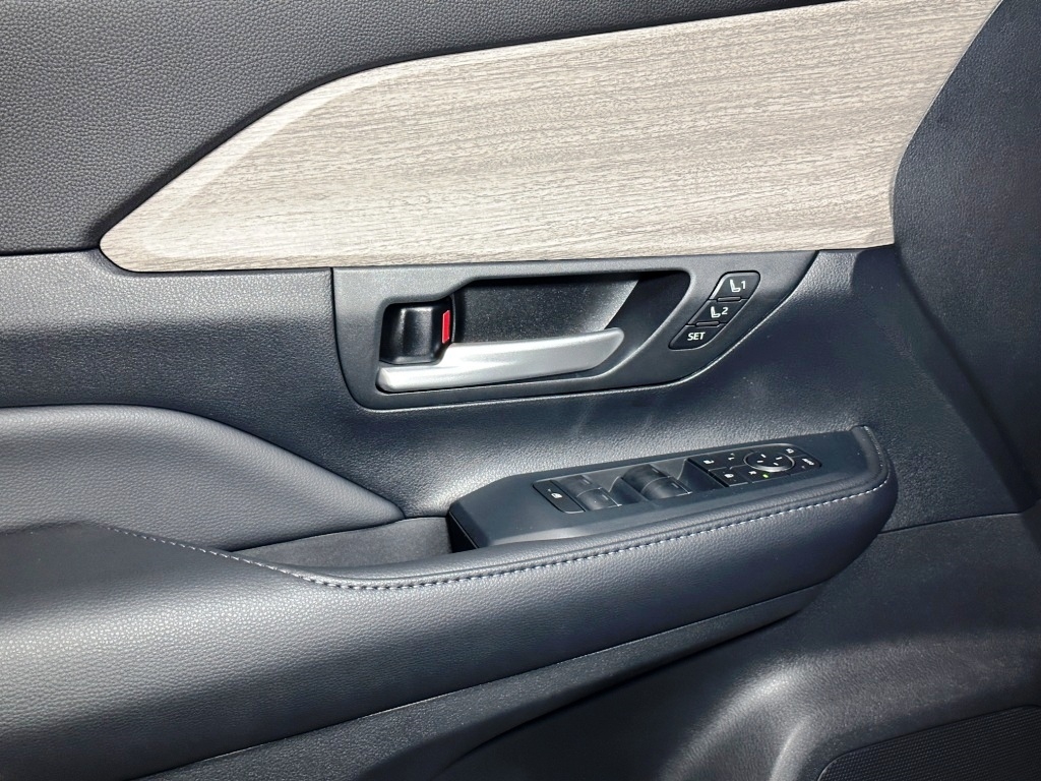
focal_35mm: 48
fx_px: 1443
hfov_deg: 39.7
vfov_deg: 30.3
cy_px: 390
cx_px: 520
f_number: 1.78
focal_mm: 6.86
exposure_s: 1/40
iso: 200
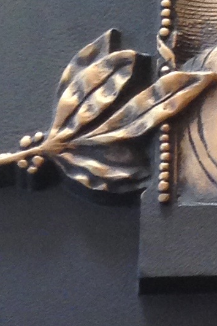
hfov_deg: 6.3
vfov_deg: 9.5
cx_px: 419
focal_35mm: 211
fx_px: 1908
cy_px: 451
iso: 100
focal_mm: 4.12
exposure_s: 1/20
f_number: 2.4
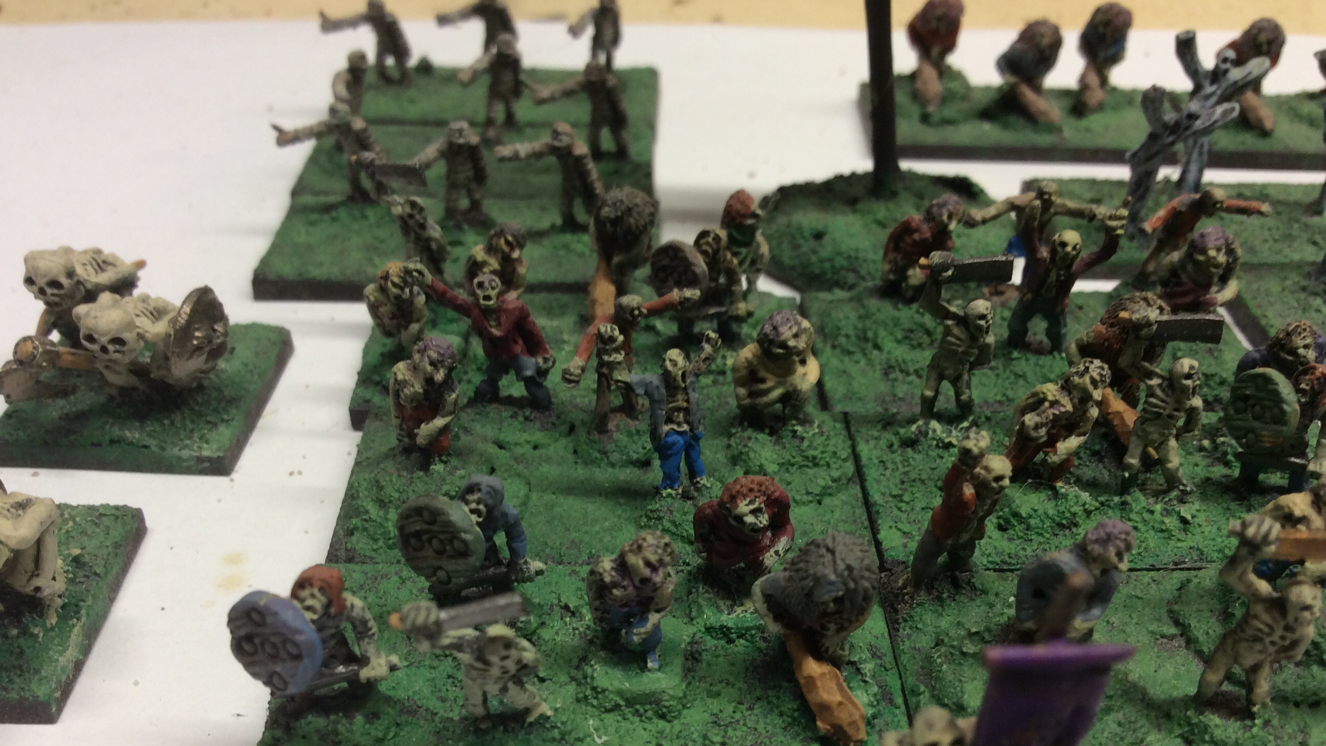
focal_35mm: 35
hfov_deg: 56.6
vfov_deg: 33.5
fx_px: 1231
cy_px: 483
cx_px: 665
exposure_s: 1/25
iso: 32
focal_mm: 3.3
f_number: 2.4
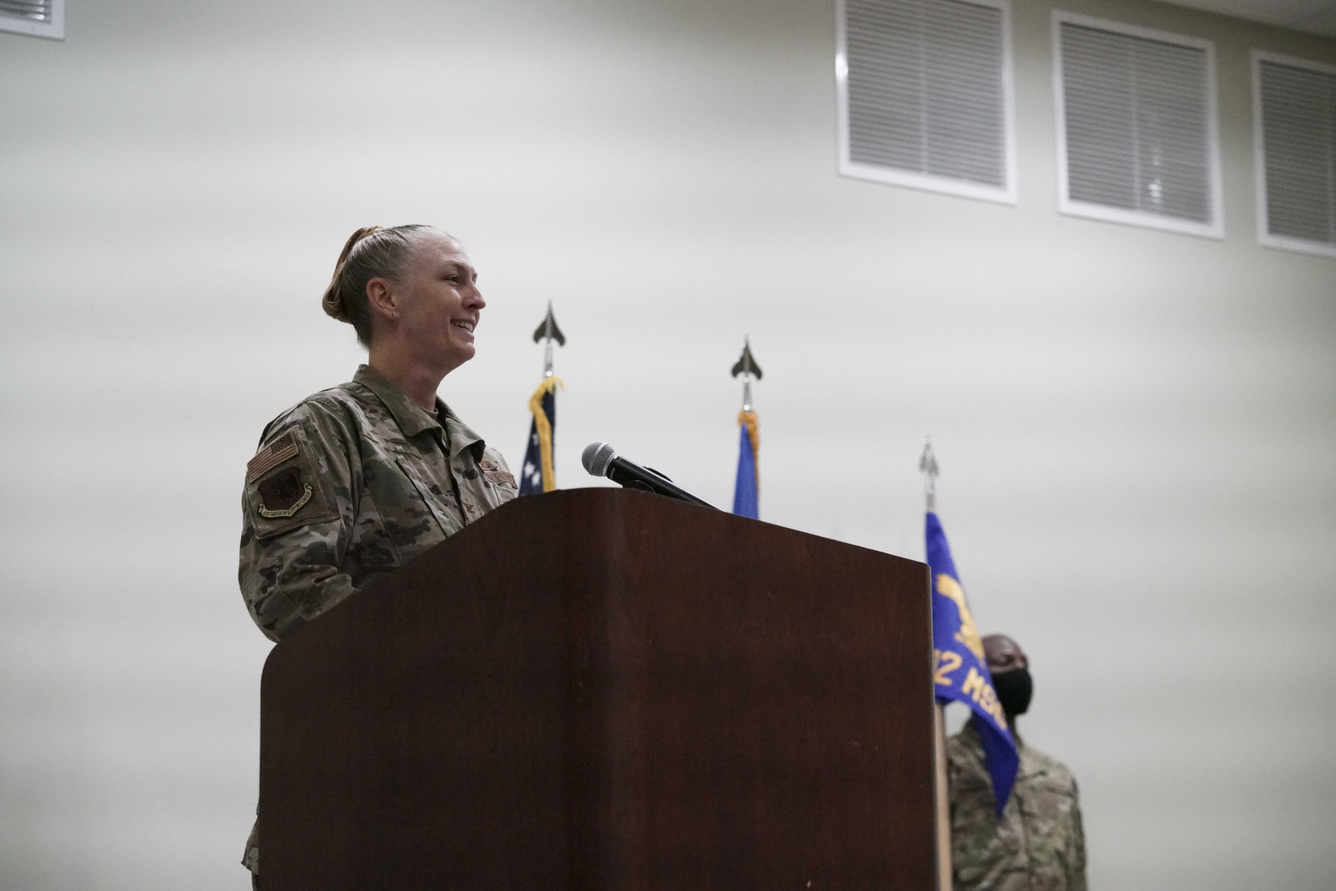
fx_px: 3897
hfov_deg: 19.5
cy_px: 446
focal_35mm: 105
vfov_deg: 13.0
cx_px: 668
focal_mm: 105
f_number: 4.5
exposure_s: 1/200
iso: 16000
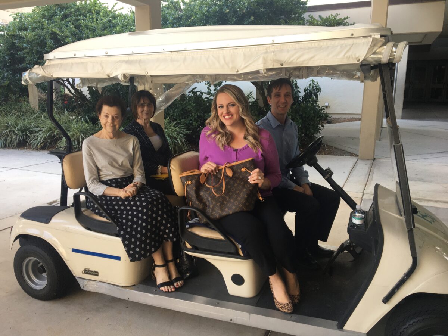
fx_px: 375
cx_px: 224
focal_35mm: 29
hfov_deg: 61.7
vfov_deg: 48.2
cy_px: 168
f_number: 2.2
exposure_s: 1/60
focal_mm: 4.15
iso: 32
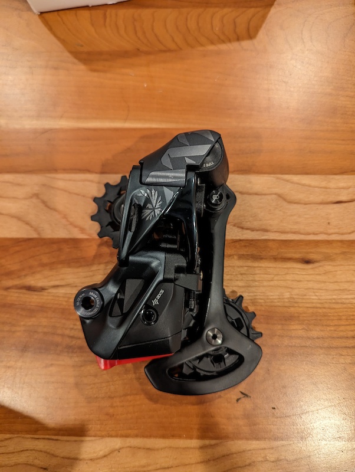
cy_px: 236
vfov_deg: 71.5
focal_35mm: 24
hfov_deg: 56.9
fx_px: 327
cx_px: 178
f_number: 1.85
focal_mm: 6.81
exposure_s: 1/60
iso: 595
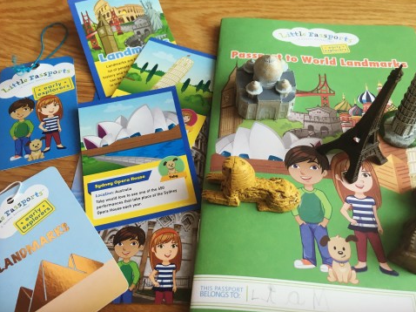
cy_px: 147
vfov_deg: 41.7
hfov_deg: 54.0
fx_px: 408
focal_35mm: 34
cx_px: 215
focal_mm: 4.15
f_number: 2.2
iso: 32
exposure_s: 1/33
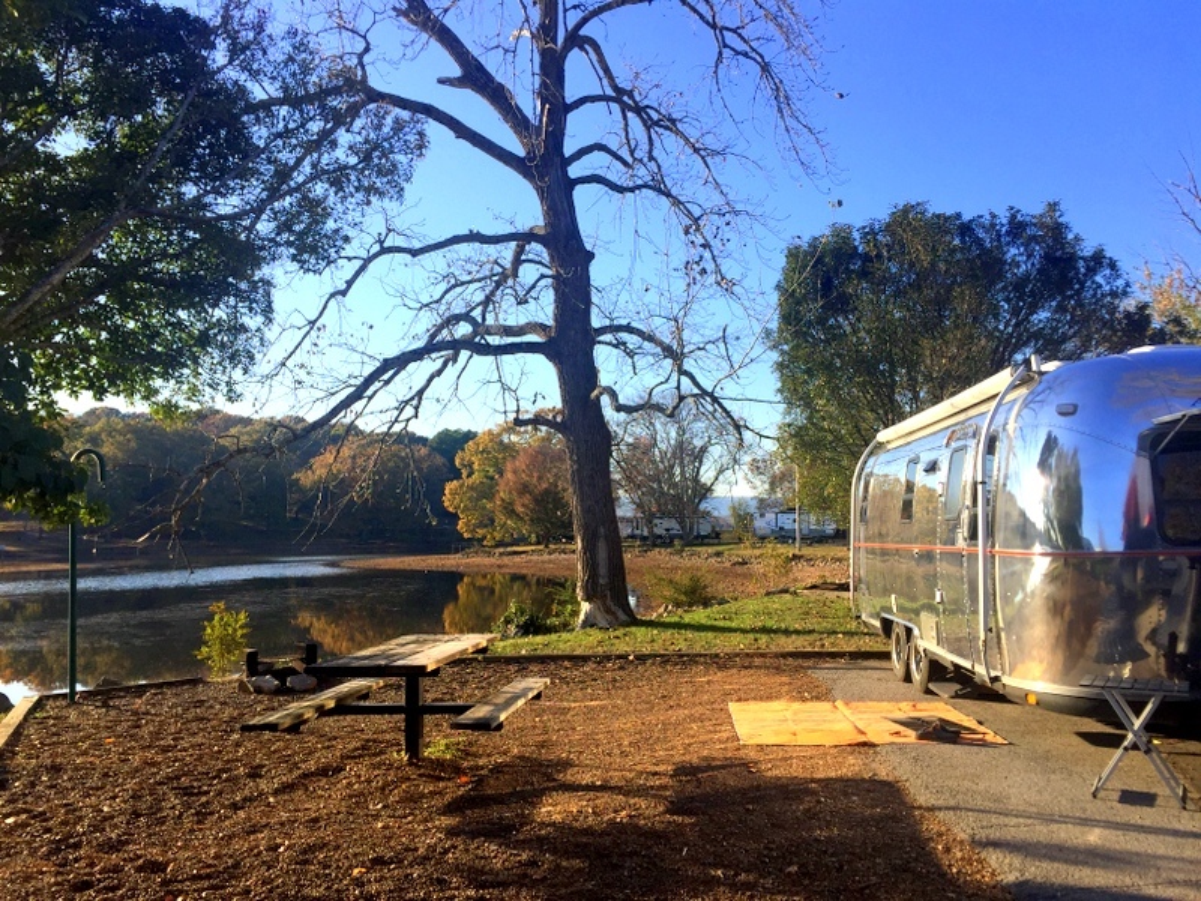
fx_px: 1006
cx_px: 600
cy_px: 450
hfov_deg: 61.7
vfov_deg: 48.2
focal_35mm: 29
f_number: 2.2
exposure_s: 1/1319
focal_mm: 4.15
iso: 32
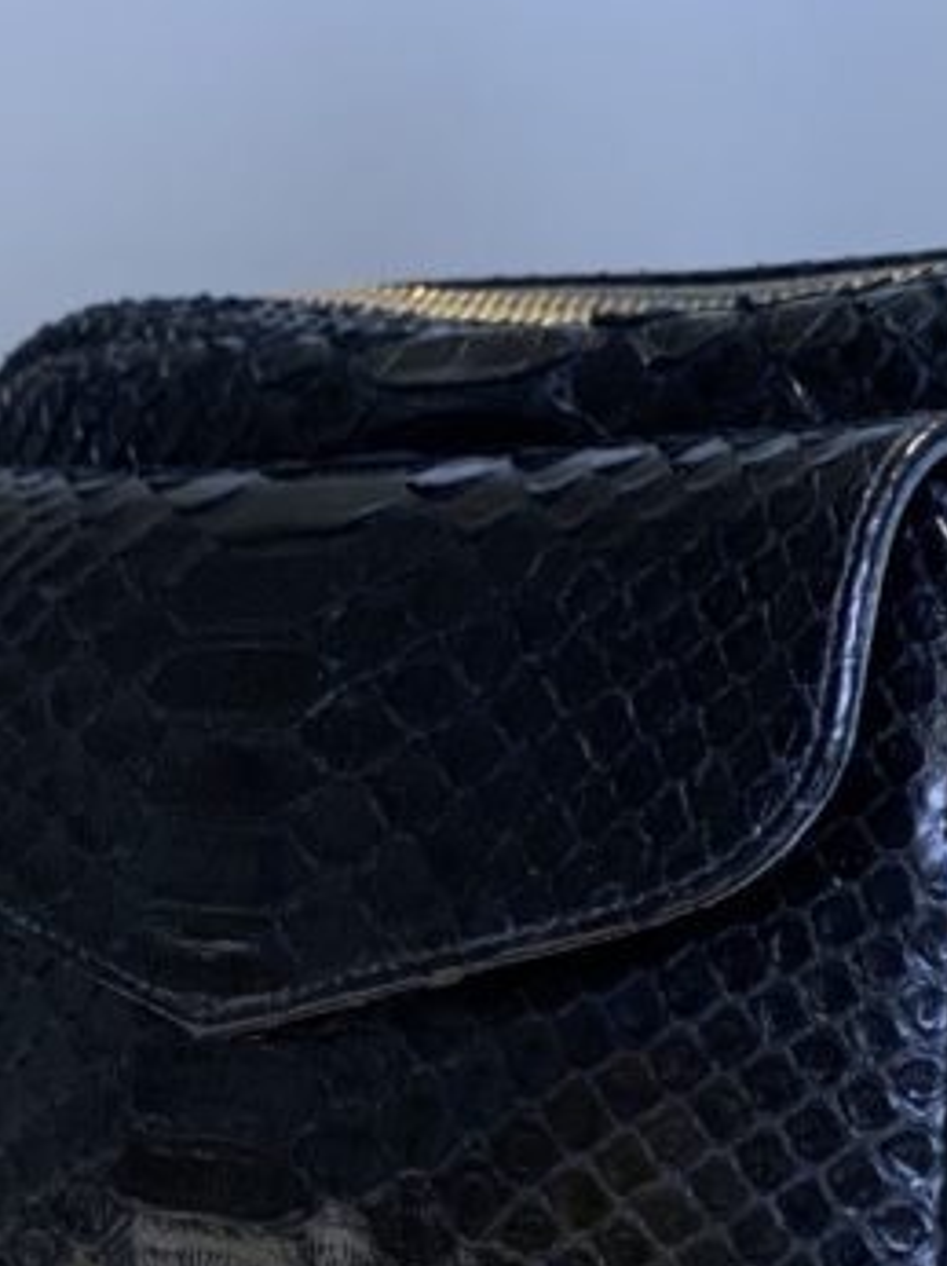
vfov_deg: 25.2
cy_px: 874
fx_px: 2812
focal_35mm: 77
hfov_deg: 18.8
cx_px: 815
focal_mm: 4.25
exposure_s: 1/50
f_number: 1.8
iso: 320
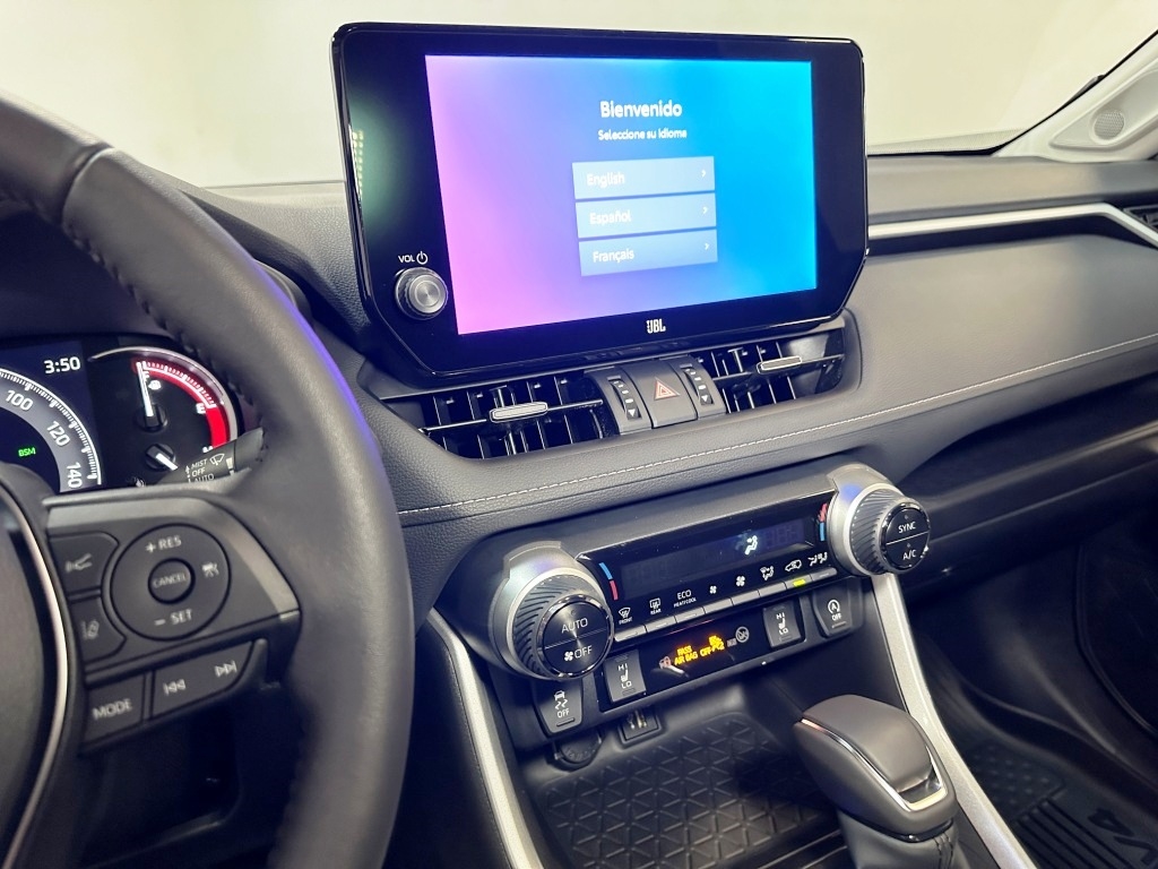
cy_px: 434
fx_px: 803
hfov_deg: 71.6
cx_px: 579
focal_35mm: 24
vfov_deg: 56.8
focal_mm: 6.86
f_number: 1.78
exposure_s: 1/60
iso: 640
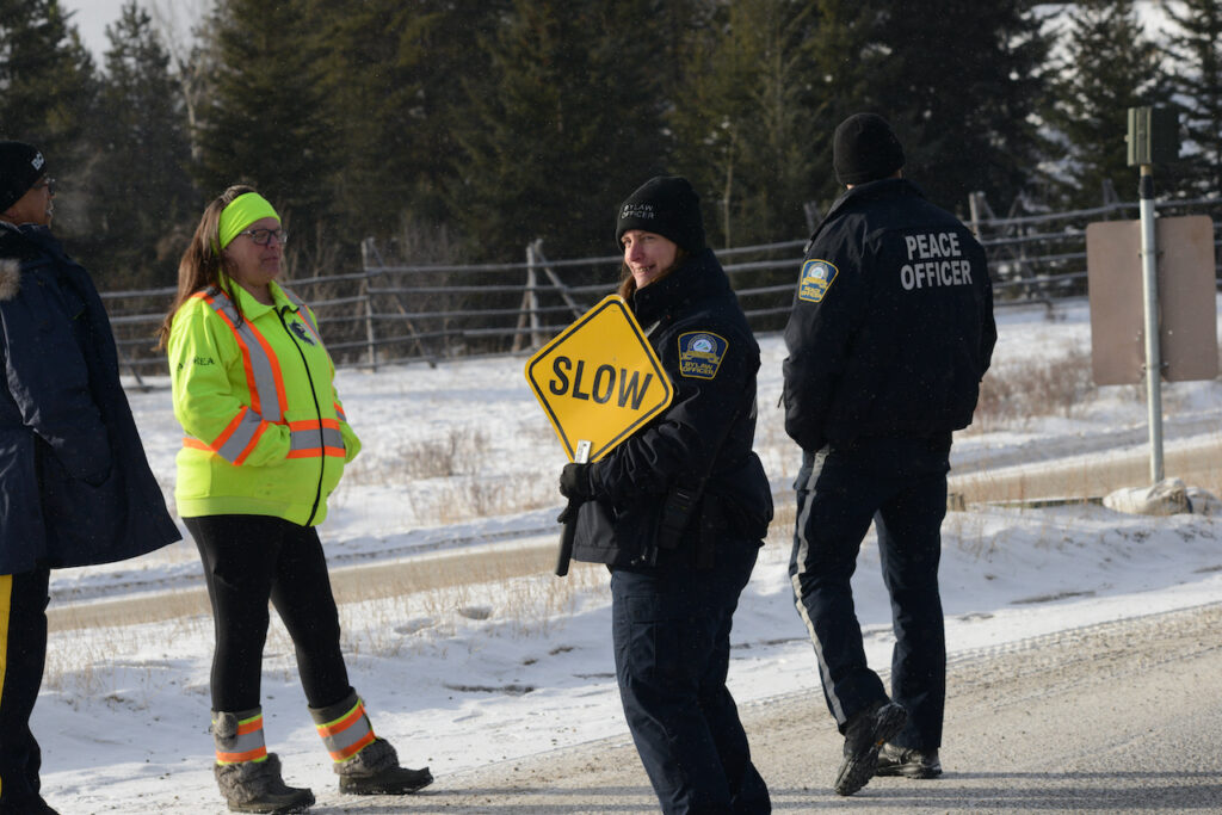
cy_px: 408
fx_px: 4583
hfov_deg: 15.2
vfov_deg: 10.2
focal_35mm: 135
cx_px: 611
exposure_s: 1/800
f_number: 11
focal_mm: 135
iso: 640
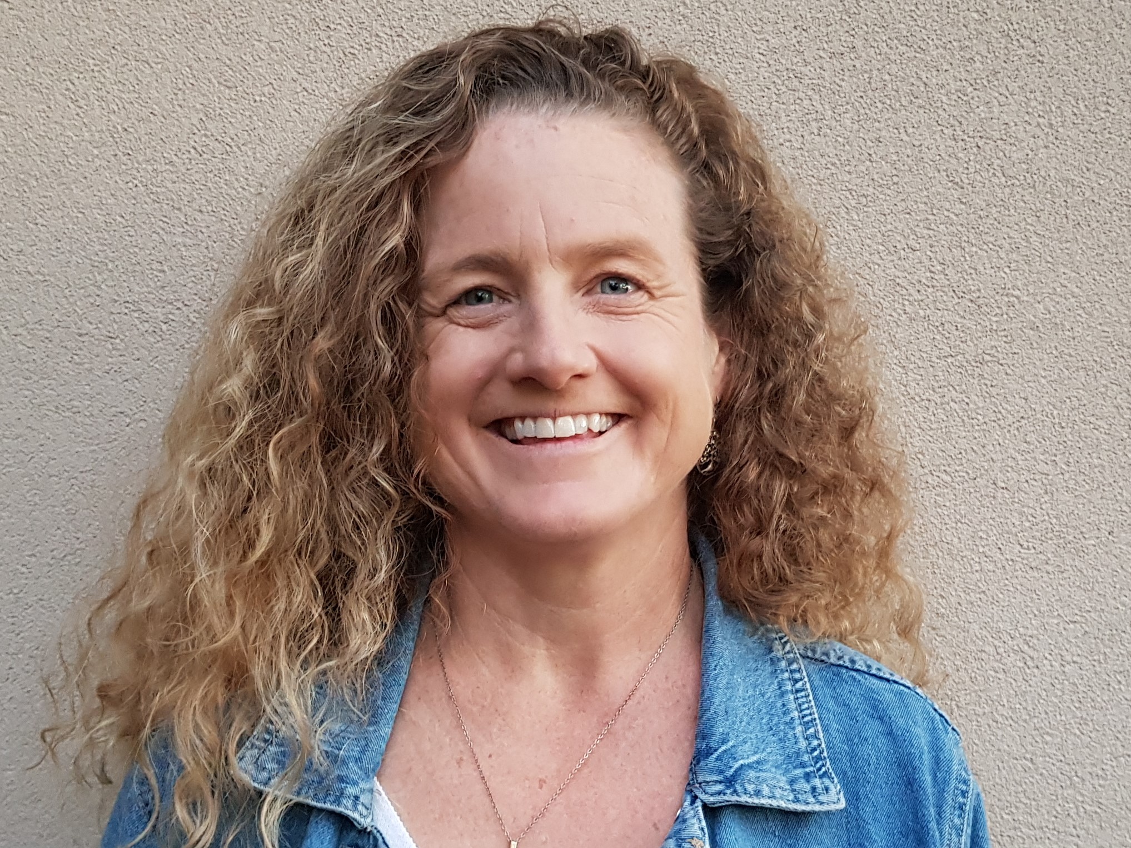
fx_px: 849
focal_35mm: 26
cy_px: 424
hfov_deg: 67.3
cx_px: 566
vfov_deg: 53.1
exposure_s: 1/33
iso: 200
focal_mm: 4.2
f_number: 1.7
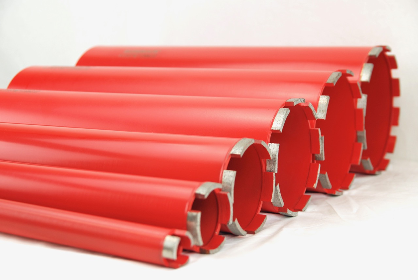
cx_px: 209
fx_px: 785
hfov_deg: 29.8
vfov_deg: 20.3
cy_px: 140
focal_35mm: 68
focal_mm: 45
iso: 200
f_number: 5
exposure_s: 1/60
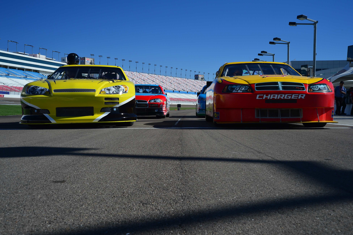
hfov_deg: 48.5
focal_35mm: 40
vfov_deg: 33.3
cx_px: 176
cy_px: 118
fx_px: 392
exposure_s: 1/125
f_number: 16
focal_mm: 40
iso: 250
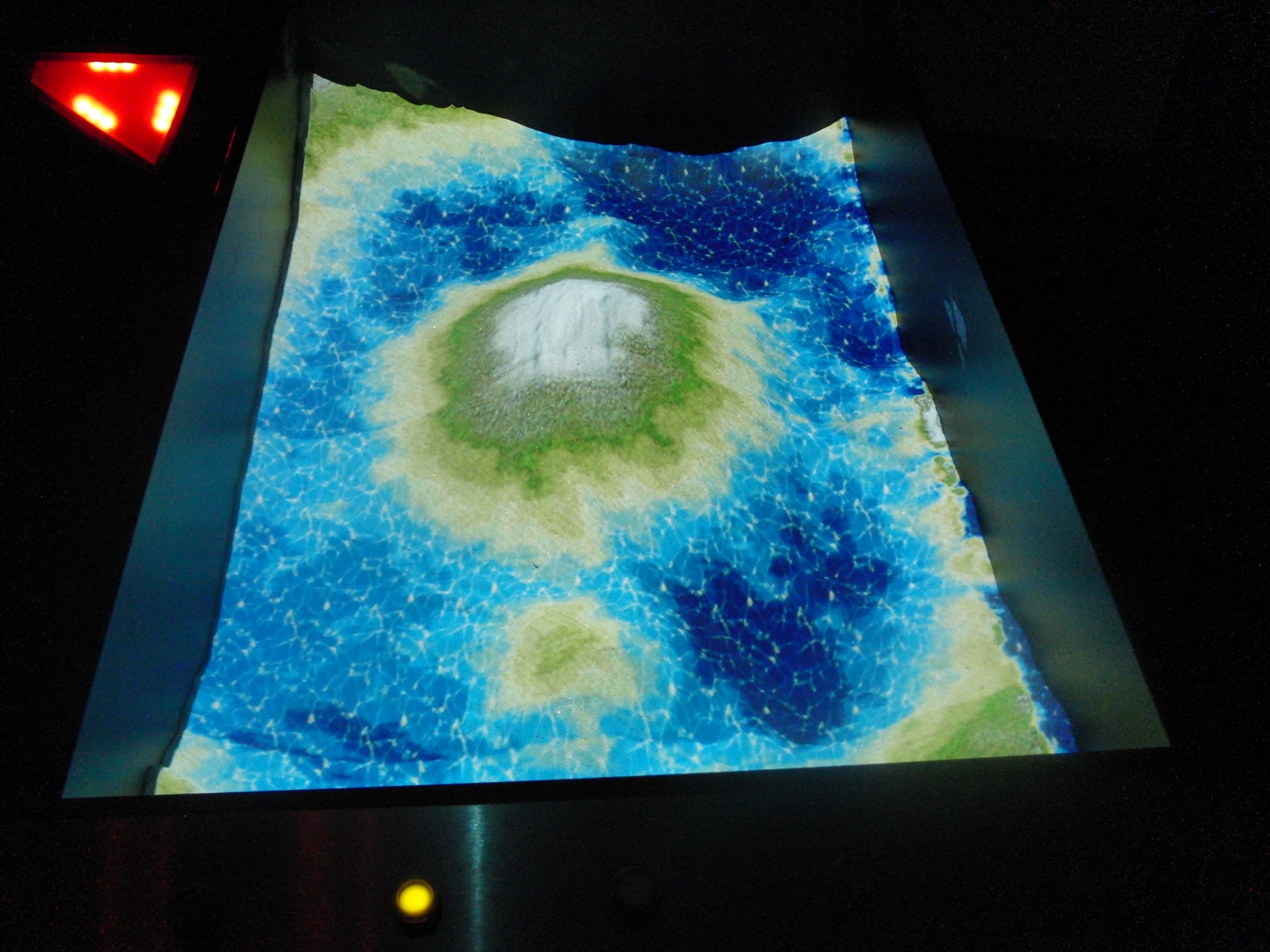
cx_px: 635
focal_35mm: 36
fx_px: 1321
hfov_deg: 51.4
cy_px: 476
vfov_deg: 39.7
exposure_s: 1/200
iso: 400
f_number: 2.7
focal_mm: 7.3
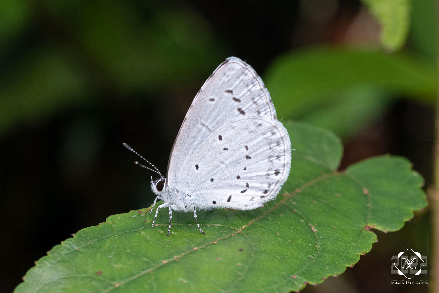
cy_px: 146
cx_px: 220
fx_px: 1280
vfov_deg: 13.0
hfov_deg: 19.5
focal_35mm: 105
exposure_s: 1/200
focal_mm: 105
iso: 200
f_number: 14
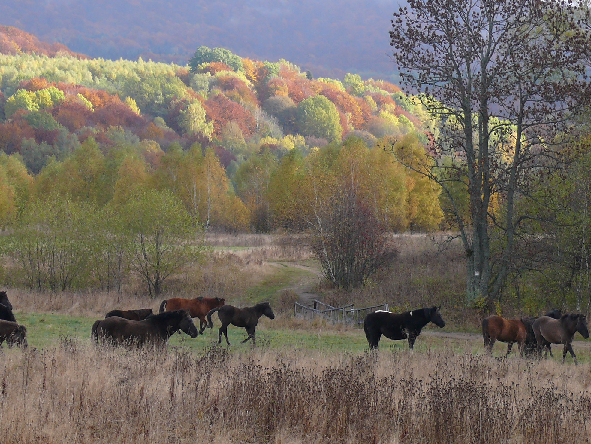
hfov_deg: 13.8
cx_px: 243
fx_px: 2442
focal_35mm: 143
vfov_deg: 10.4
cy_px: 164
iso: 100
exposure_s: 1/200
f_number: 4
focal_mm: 16.2
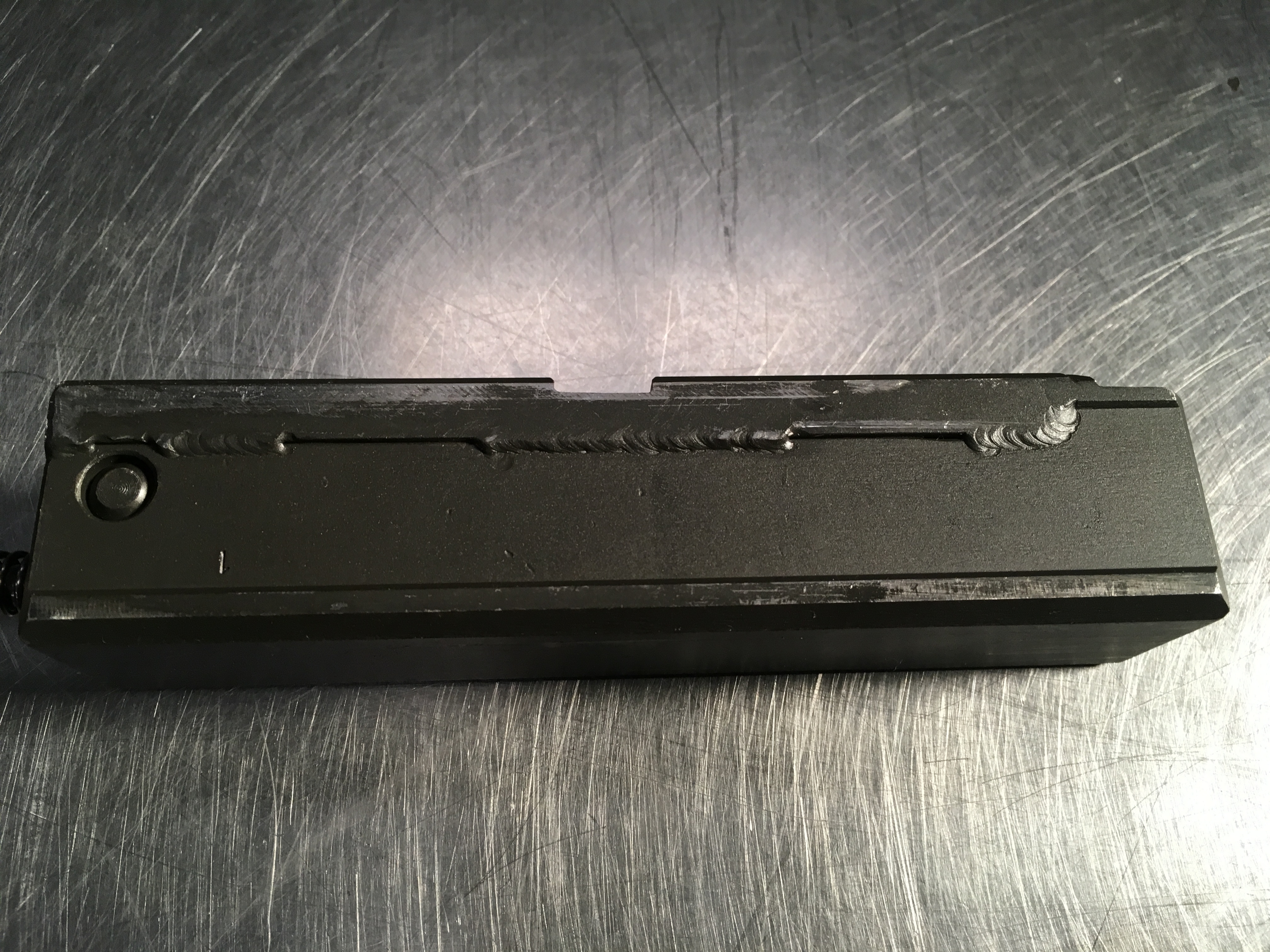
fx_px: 1064
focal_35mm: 29
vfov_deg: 48.2
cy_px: 476
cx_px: 635
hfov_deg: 61.7
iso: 64
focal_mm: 4.15
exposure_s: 1/30
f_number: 2.2
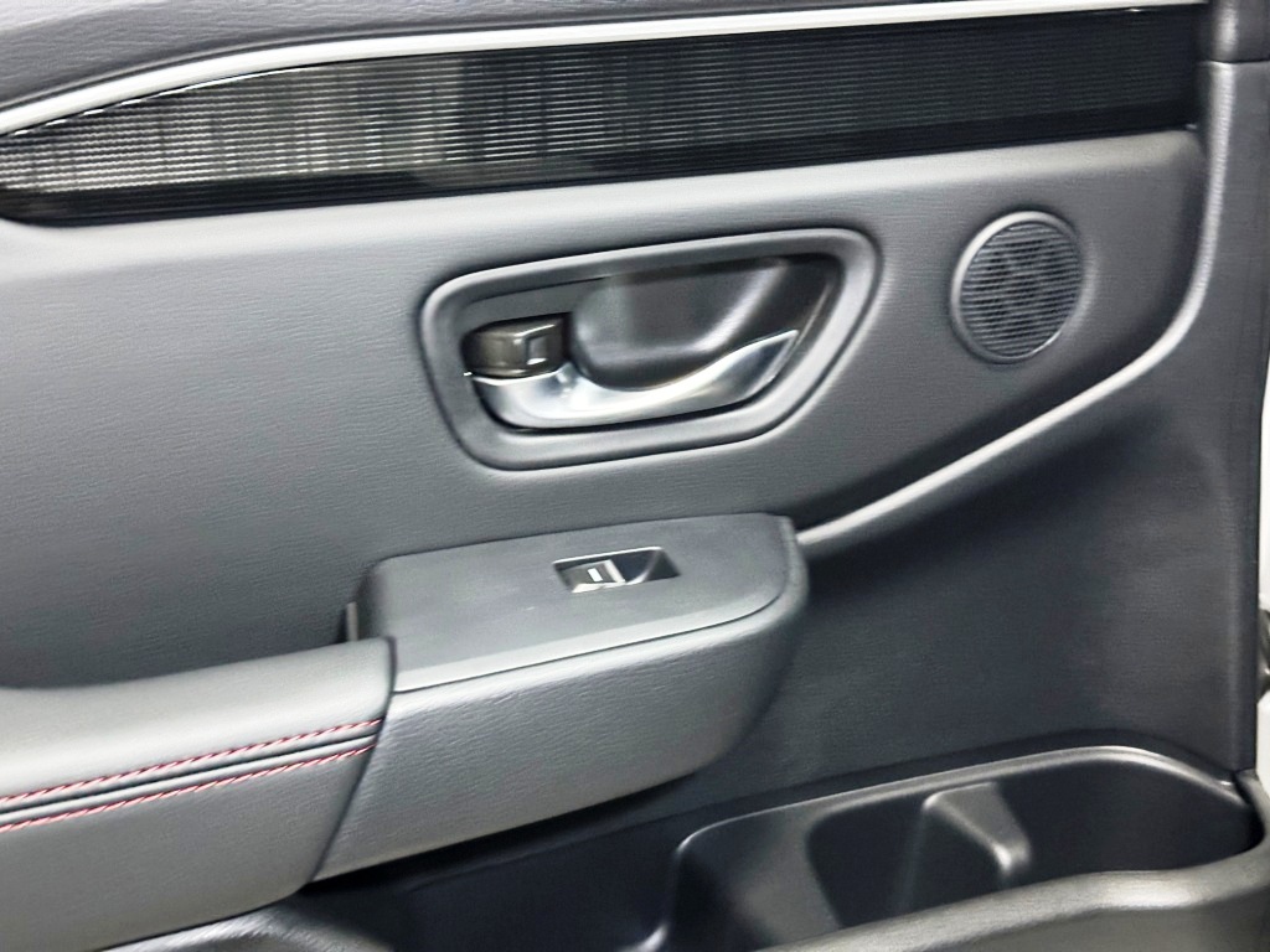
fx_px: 1761
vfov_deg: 30.3
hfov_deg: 39.7
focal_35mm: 48
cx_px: 635
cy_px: 476
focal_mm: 6.86
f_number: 1.78
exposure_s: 1/30
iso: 640
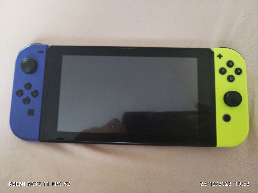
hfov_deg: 71.6
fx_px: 179
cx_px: 129
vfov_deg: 56.8
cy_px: 96
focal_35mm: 24
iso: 1400
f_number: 1.89
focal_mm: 5.89
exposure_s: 1/25
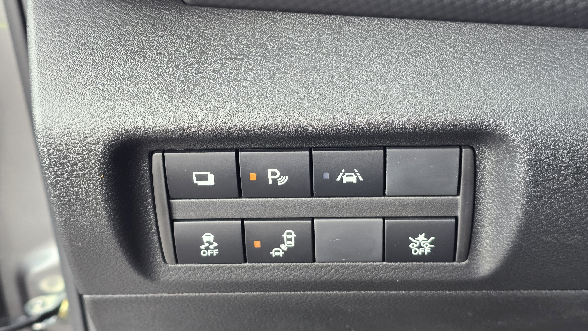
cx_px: 301
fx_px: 405
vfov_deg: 44.2
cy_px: 192
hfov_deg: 71.9
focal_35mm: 26
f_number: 1.7
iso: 50
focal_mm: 6.3
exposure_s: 1/60
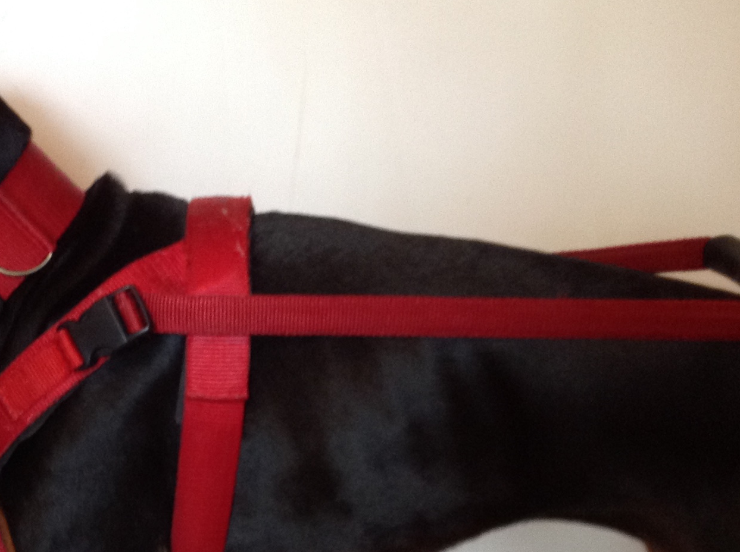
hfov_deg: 26.3
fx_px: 1558
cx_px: 172
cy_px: 488
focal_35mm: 73
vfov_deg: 19.8
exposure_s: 1/15
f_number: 2.4
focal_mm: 4.28
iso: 160
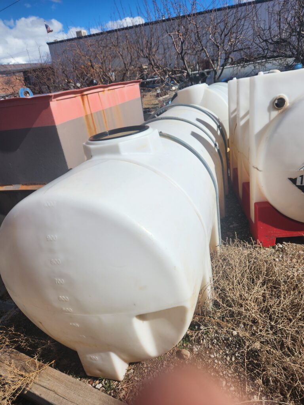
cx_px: 152
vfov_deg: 73.9
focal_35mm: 23
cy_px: 202
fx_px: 269
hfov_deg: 58.9
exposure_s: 1/3768
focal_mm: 5.4
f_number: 1.8
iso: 20
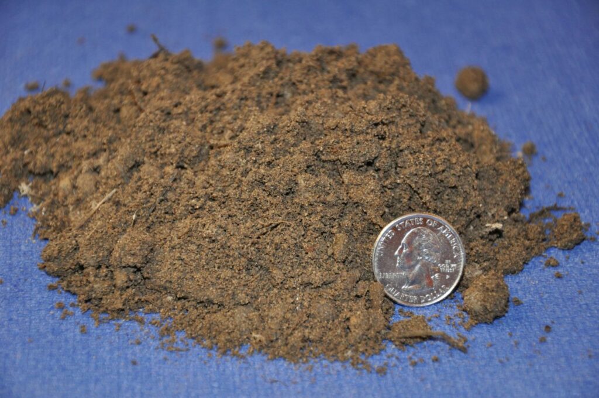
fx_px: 2119
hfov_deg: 16.1
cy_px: 199
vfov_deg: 10.7
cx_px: 300
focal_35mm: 128
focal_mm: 85
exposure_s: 1/60
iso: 800
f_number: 5.6
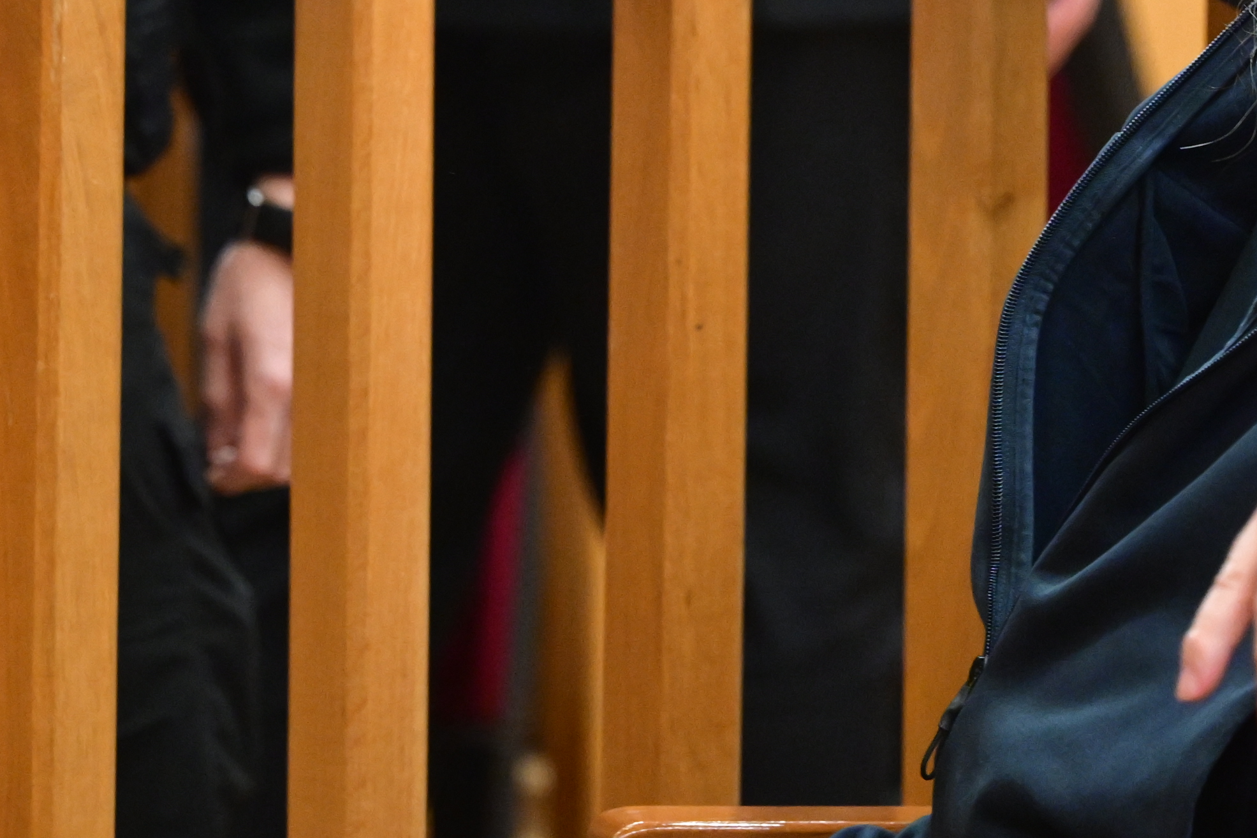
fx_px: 13163
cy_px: -415
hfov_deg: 5.5
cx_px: 1066
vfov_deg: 3.6
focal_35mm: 377
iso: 4000
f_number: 2.8
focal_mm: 120
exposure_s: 1/200
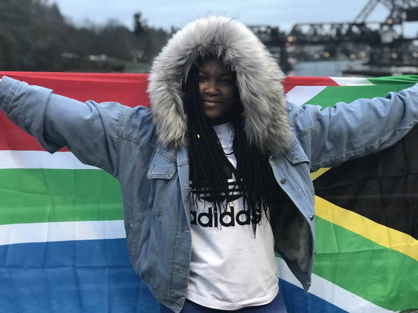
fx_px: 688
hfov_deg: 33.8
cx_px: 209
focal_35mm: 57
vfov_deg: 25.7
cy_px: 156
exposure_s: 1/60
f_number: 2.8
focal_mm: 6.6
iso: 800
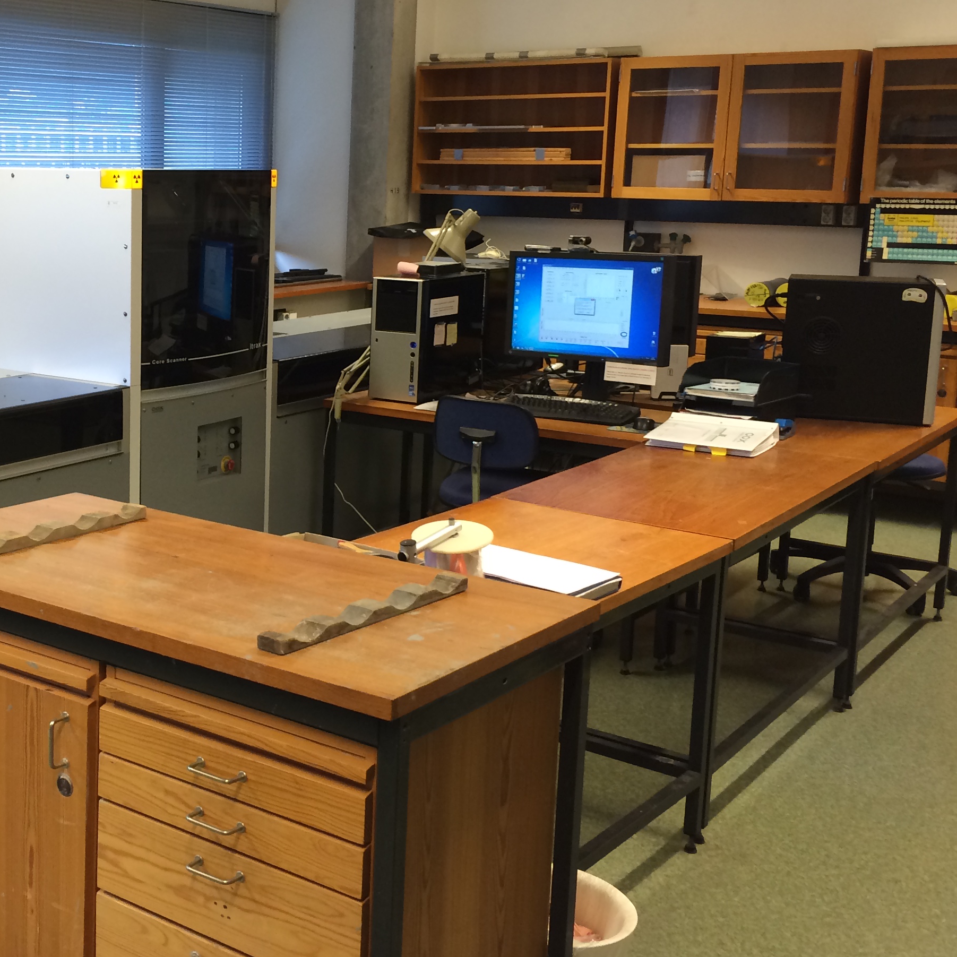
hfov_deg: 34.0
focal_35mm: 48
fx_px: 1501
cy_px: 412
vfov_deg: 35.3
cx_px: 159
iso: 80
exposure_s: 1/30
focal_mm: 4.12
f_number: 2.2
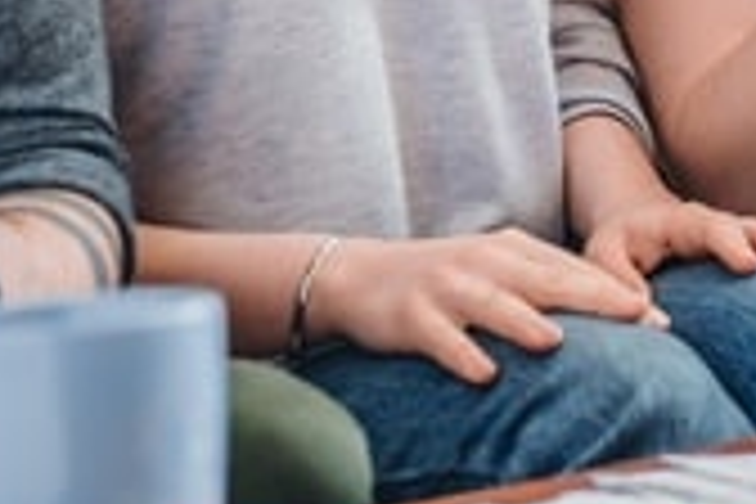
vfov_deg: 9.1
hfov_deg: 13.8
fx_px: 3066
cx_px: 796
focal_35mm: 146
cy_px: -266
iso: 800
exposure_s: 1/250
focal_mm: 41
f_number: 2.8
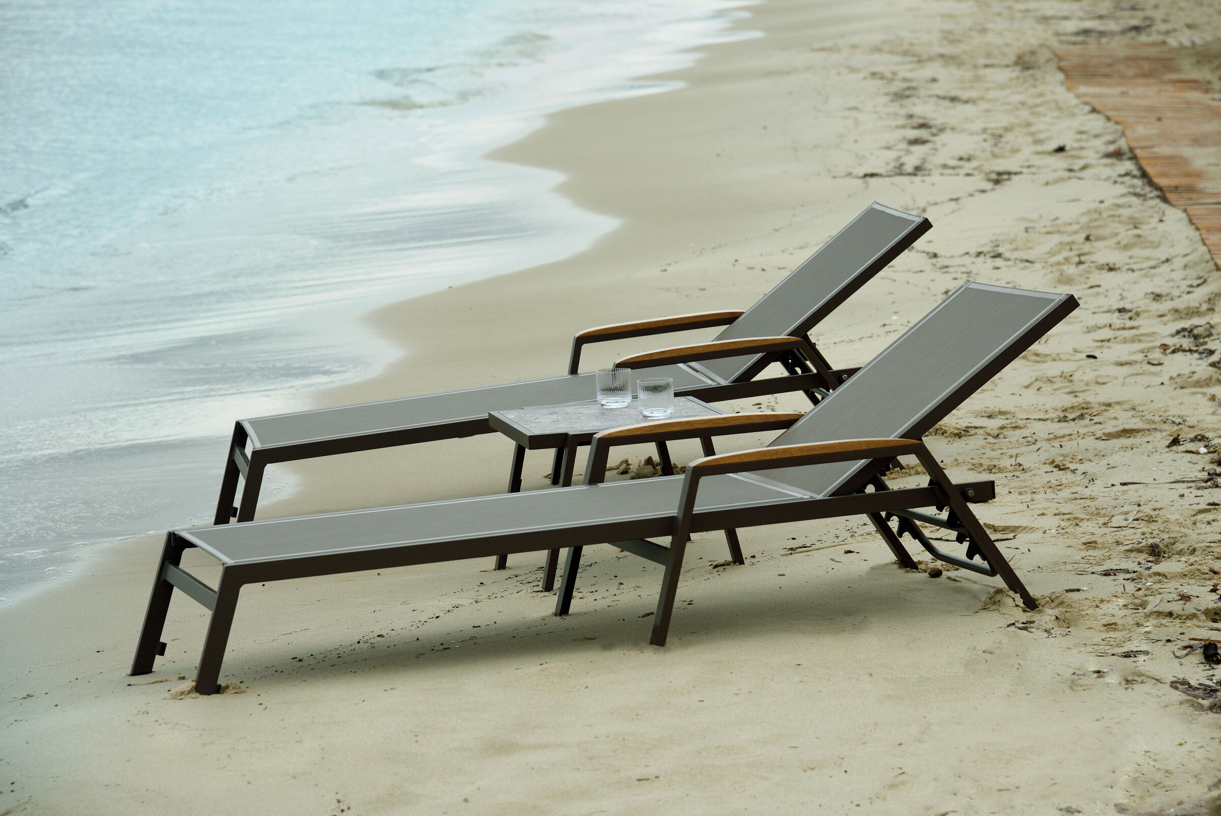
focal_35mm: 120
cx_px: 610
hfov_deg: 17.1
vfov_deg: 11.4
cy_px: 408
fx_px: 4072
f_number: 6.3
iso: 400
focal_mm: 120
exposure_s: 1/400
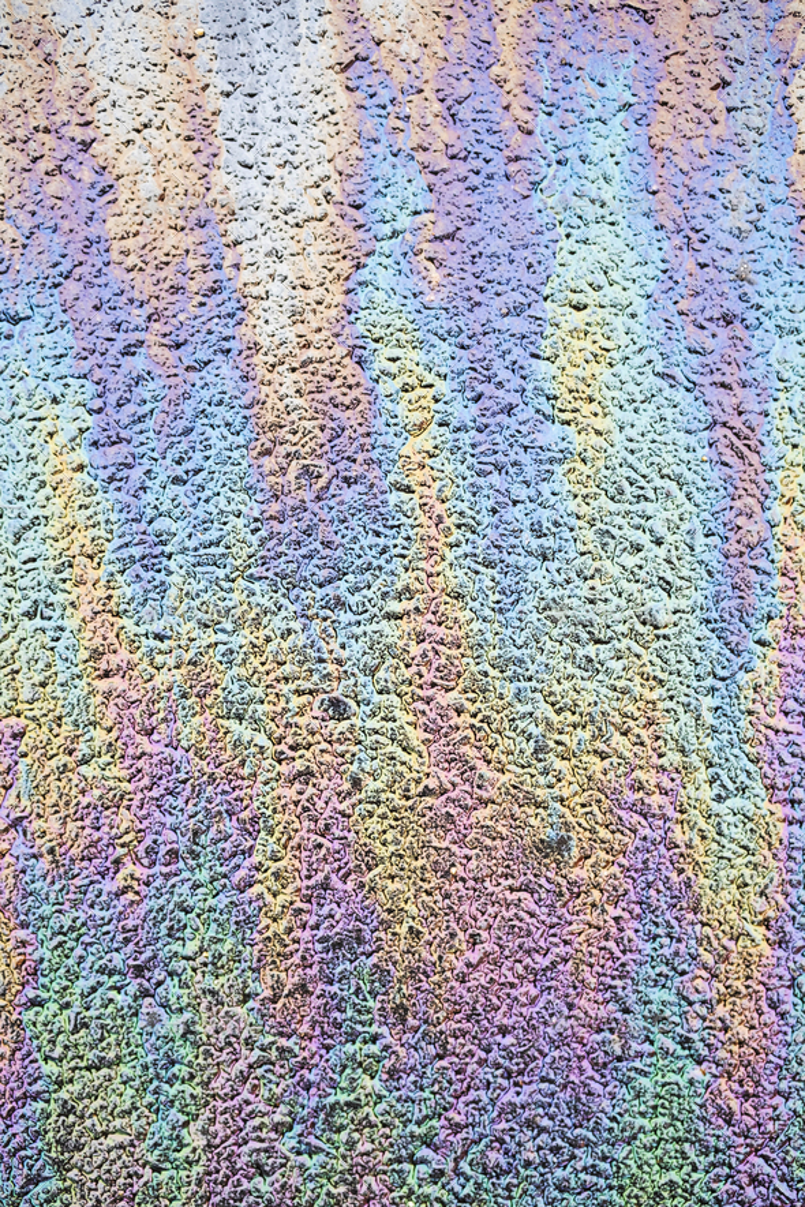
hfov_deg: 18.2
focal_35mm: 75
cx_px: 402
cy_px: 604
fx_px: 2515
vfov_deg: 27.0
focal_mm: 50
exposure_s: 1/125
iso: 400
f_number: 4
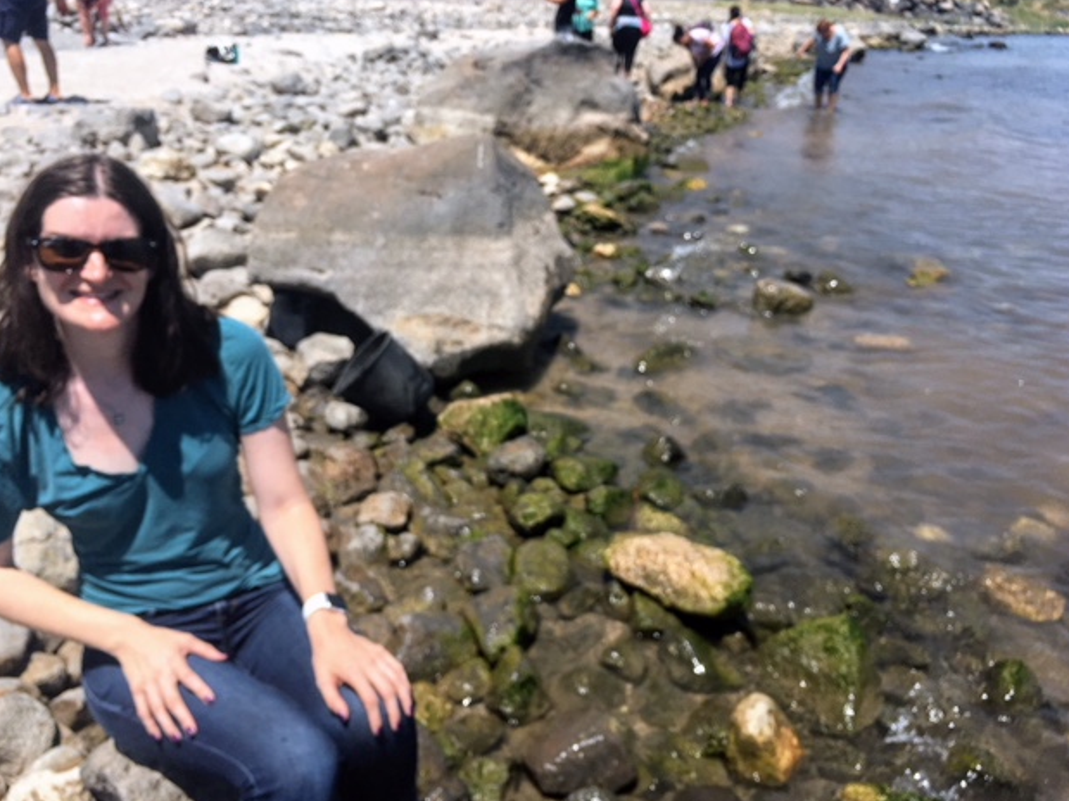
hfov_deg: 60.0
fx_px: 926
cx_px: 542
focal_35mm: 30
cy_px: 397
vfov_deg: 46.8
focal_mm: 4.15
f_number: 2.2
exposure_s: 1/2024
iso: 25
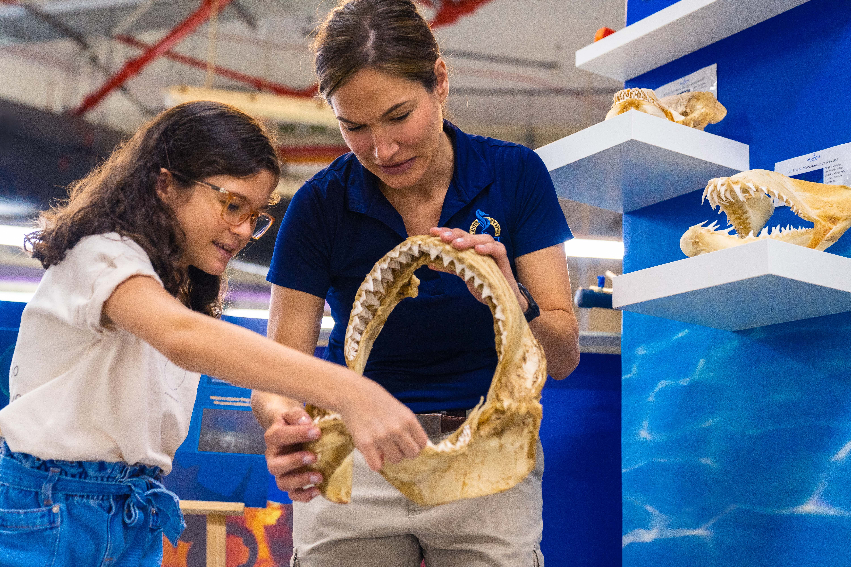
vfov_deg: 26.0
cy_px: 284
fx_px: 1229
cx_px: 426
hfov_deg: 38.2
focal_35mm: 52
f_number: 2.8
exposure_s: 1/320
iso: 3200
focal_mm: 52
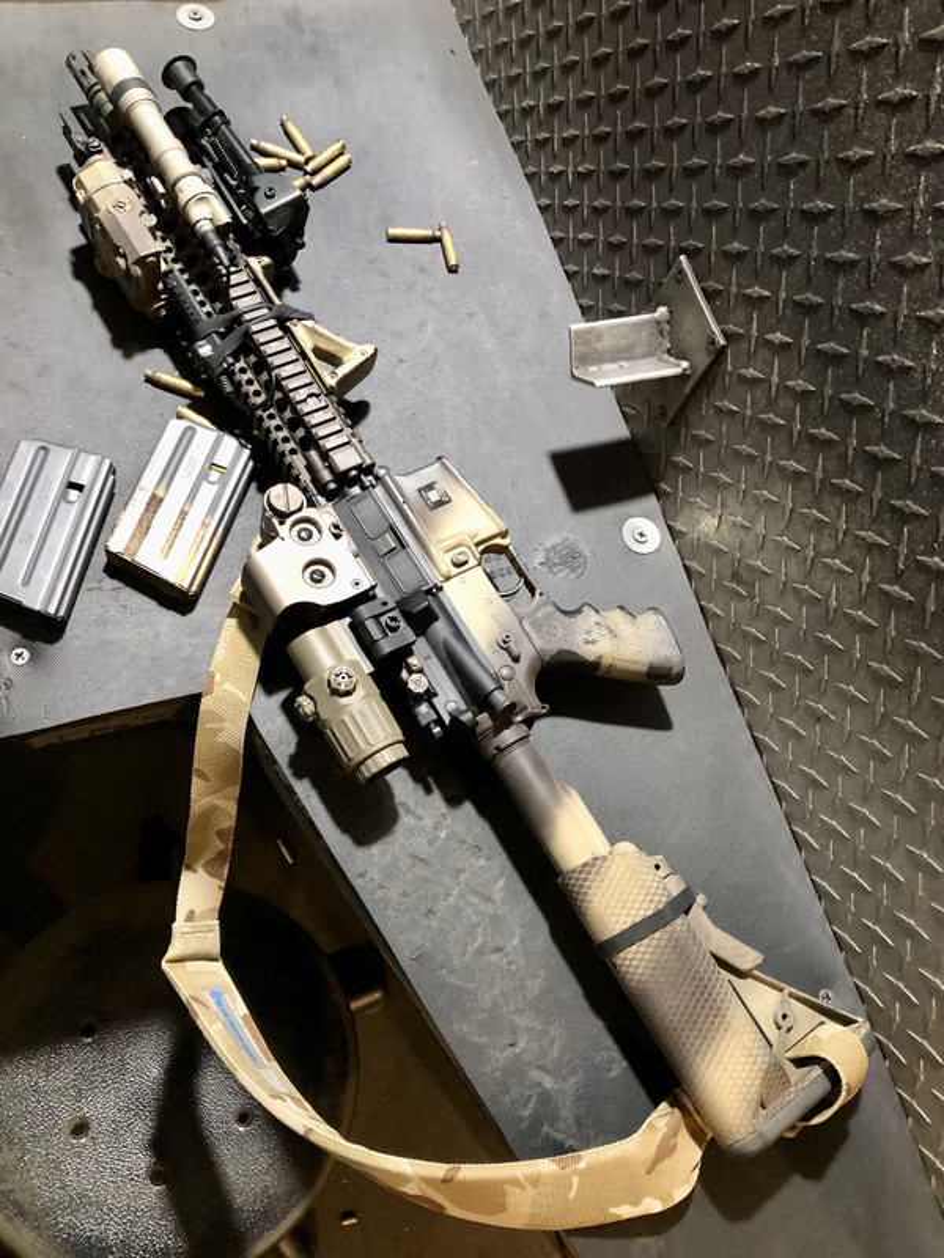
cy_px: 629
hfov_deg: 49.7
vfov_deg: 63.4
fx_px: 1018
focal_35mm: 28
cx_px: 472
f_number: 1.8
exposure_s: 1/5
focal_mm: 3.99
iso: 100
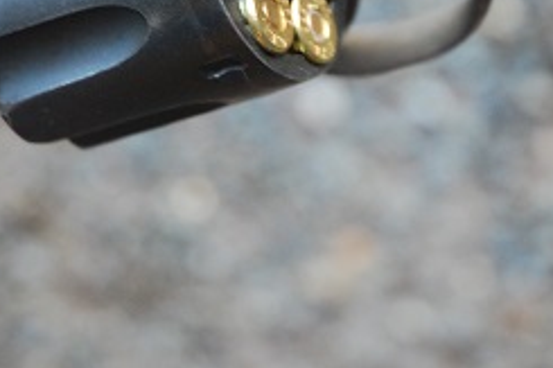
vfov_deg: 8.1
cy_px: -28
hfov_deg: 12.2
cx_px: 244
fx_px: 2594
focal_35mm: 169
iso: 640
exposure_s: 1/30
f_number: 4.5
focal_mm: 46
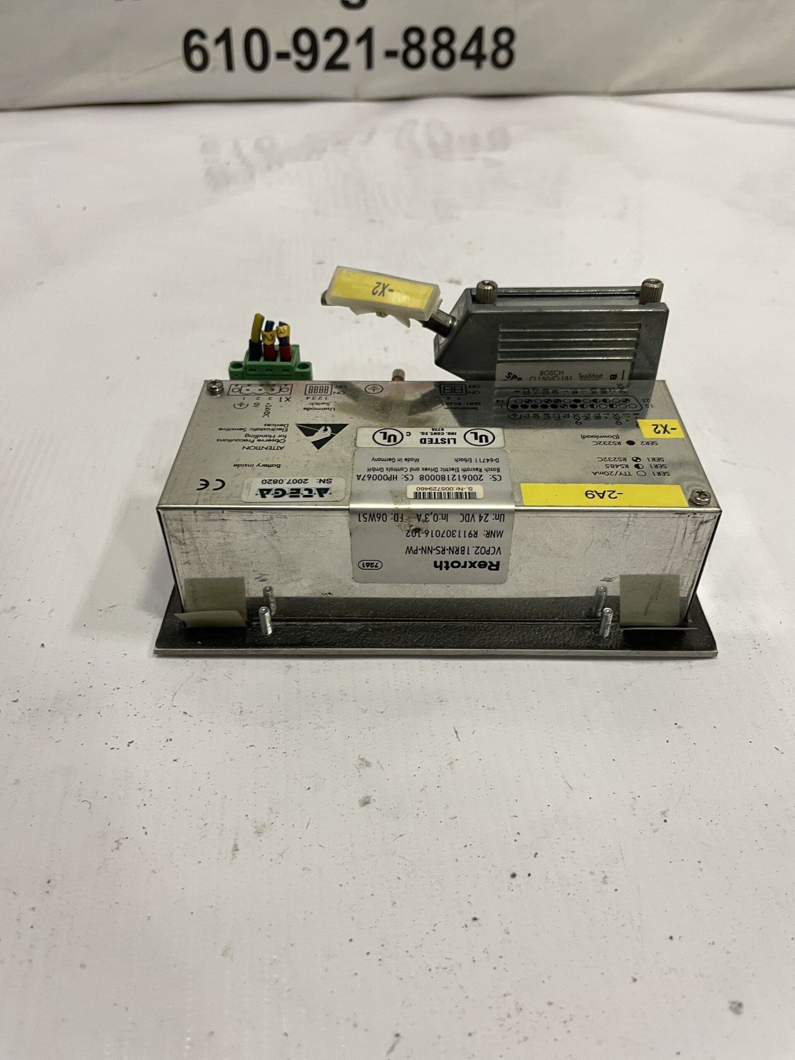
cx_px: 398
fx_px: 796
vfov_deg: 67.3
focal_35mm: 26
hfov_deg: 53.1
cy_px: 530
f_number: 1.6
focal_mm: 4.2
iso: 80
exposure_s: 1/60
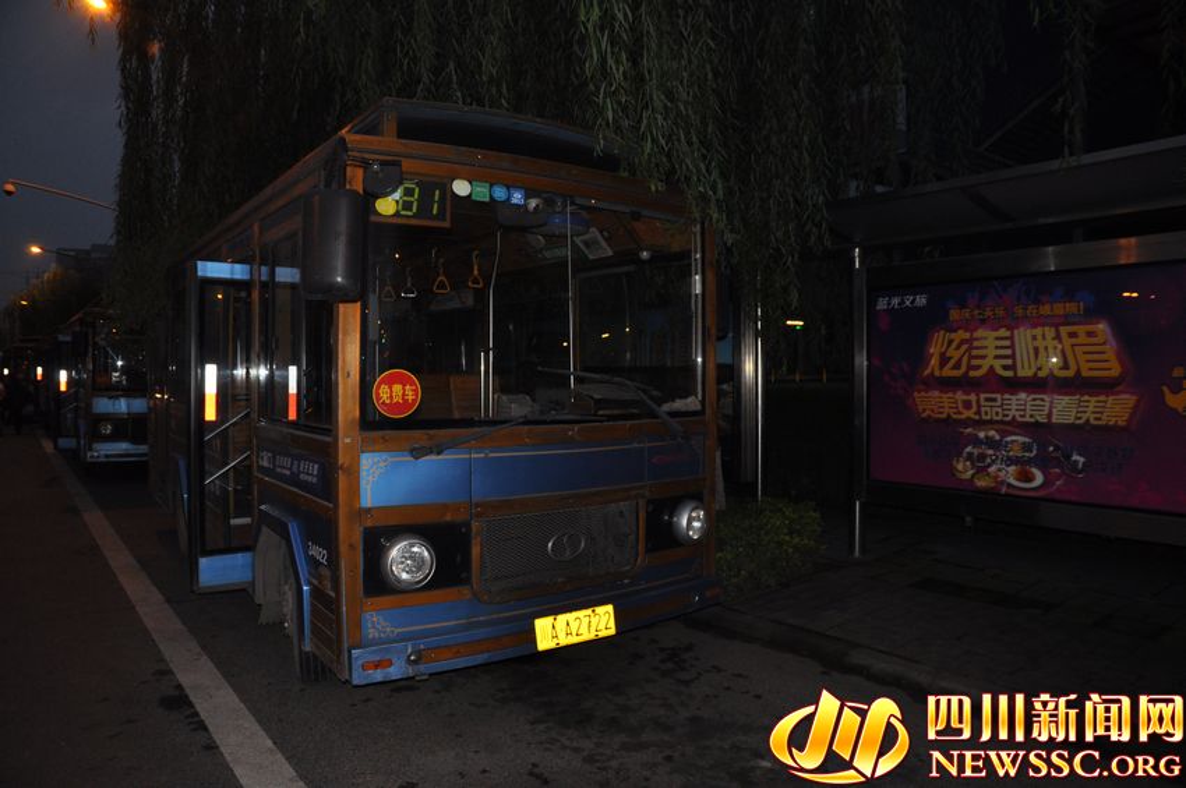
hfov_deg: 73.8
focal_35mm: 24
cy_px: 394
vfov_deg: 53.0
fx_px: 790
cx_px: 593
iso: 640
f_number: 4.5
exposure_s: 1/60
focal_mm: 16
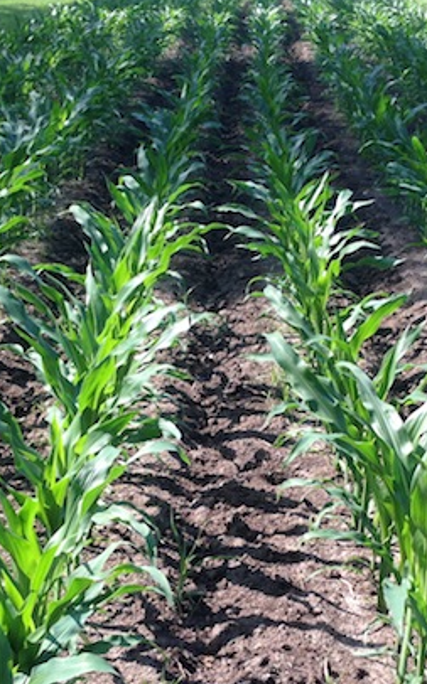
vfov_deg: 29.6
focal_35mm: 69
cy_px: 445
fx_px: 1287
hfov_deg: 18.8
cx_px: 272
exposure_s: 1/516
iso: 50
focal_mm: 4.12
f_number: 2.4
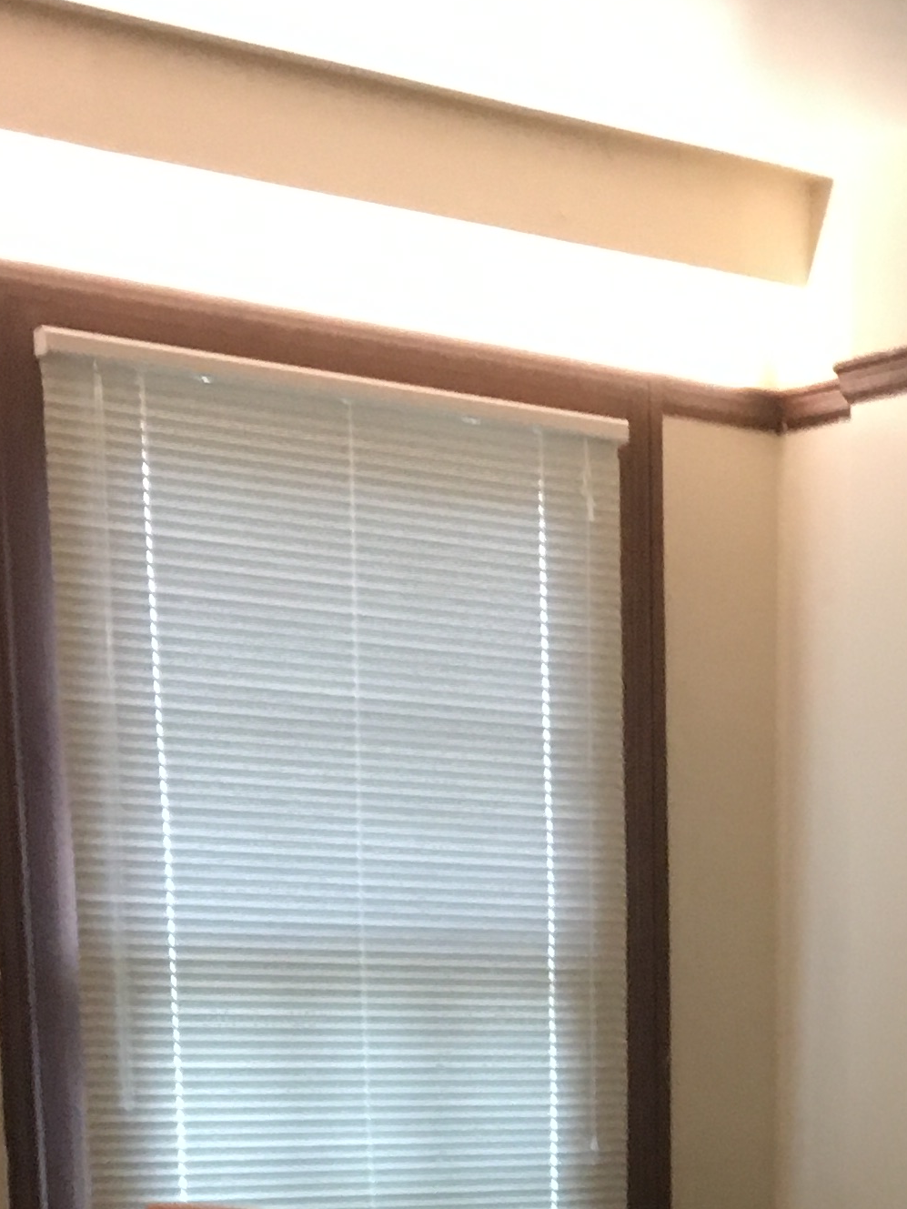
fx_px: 3074
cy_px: 1660
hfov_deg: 16.5
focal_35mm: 88
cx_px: 898
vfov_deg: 20.0
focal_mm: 4.15
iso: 160
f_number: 2.2
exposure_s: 1/30
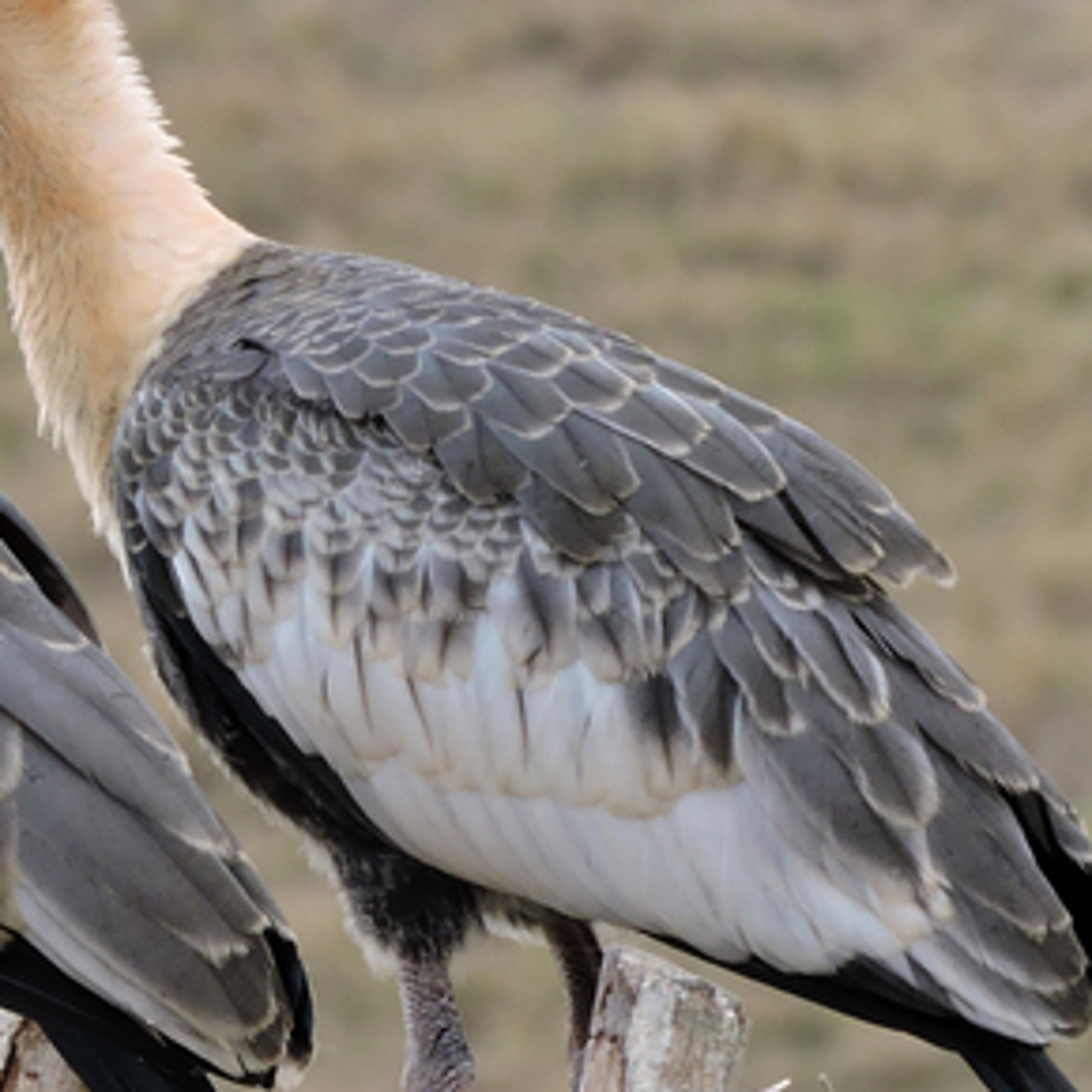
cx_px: -441
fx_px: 61245
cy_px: 550
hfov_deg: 1.0
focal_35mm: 1716
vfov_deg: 1.0
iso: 200
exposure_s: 1/160
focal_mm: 98.5
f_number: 8
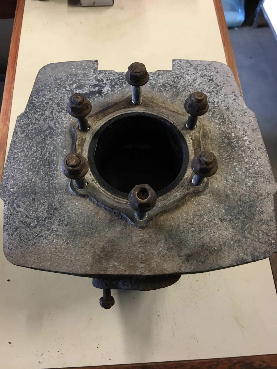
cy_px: 184
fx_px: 309
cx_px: 138
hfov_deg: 48.2
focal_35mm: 29
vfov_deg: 61.7
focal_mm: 4.15
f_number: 2.2
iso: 160
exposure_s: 1/33
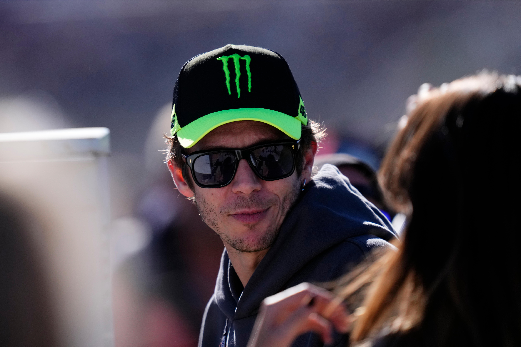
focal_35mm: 560
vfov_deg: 2.5
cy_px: 174
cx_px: 260
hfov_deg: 3.7
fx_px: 8104
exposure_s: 1/160
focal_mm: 560
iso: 1600
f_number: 4
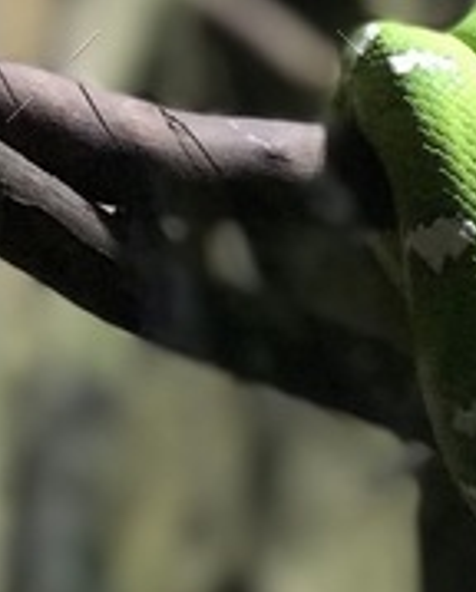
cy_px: 147
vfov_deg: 10.5
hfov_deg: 8.3
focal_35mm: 183
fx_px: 3212
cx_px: 697
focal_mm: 6.6
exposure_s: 1/60
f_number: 2.8
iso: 640
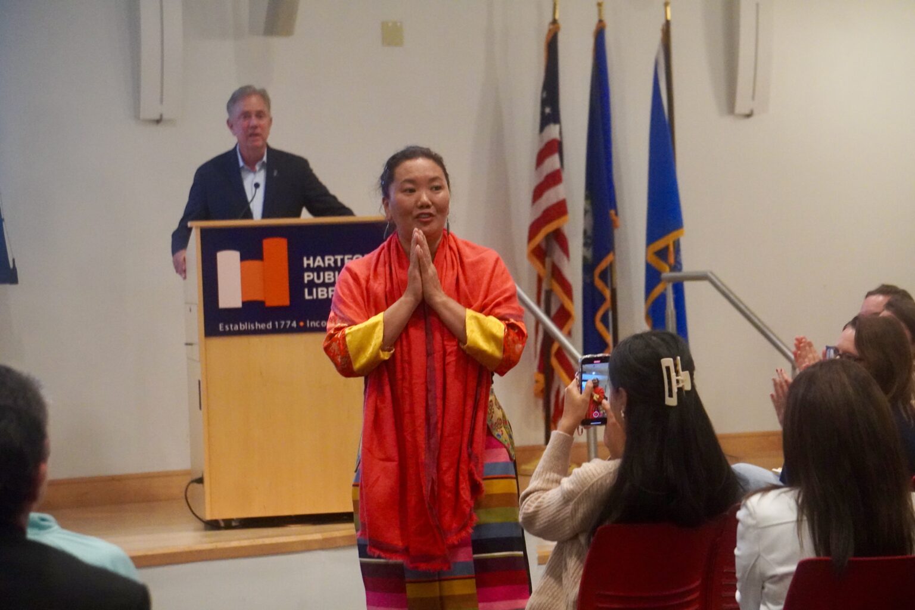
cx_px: 458
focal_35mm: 134
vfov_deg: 10.3
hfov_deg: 15.4
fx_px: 3393
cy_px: 305
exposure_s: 1/160
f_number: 5.6
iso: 6400
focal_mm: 89
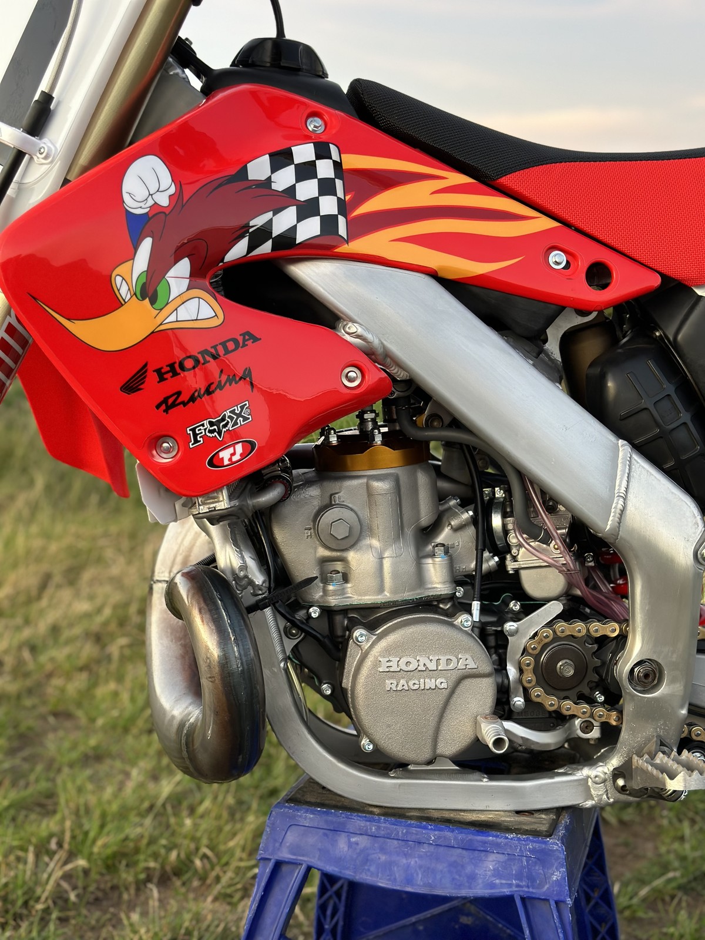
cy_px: 470
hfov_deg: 30.3
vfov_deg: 39.7
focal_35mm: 48
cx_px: 352
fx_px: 1303
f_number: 1.78
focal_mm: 6.86
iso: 160
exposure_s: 1/50
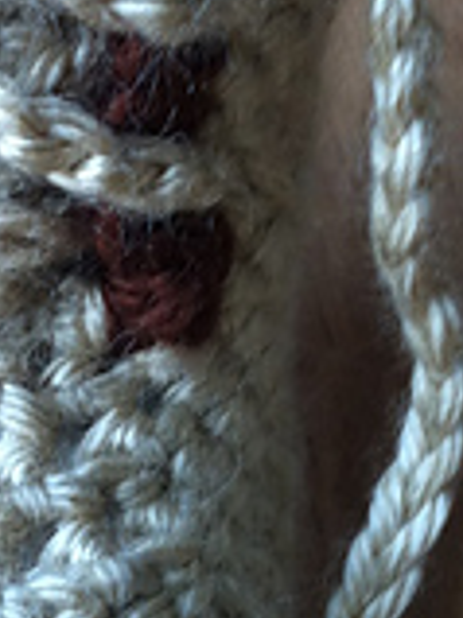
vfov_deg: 14.0
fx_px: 2518
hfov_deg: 10.5
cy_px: 155
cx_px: 54
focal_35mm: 141
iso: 100
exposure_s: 1/33
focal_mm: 3.85
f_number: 2.8
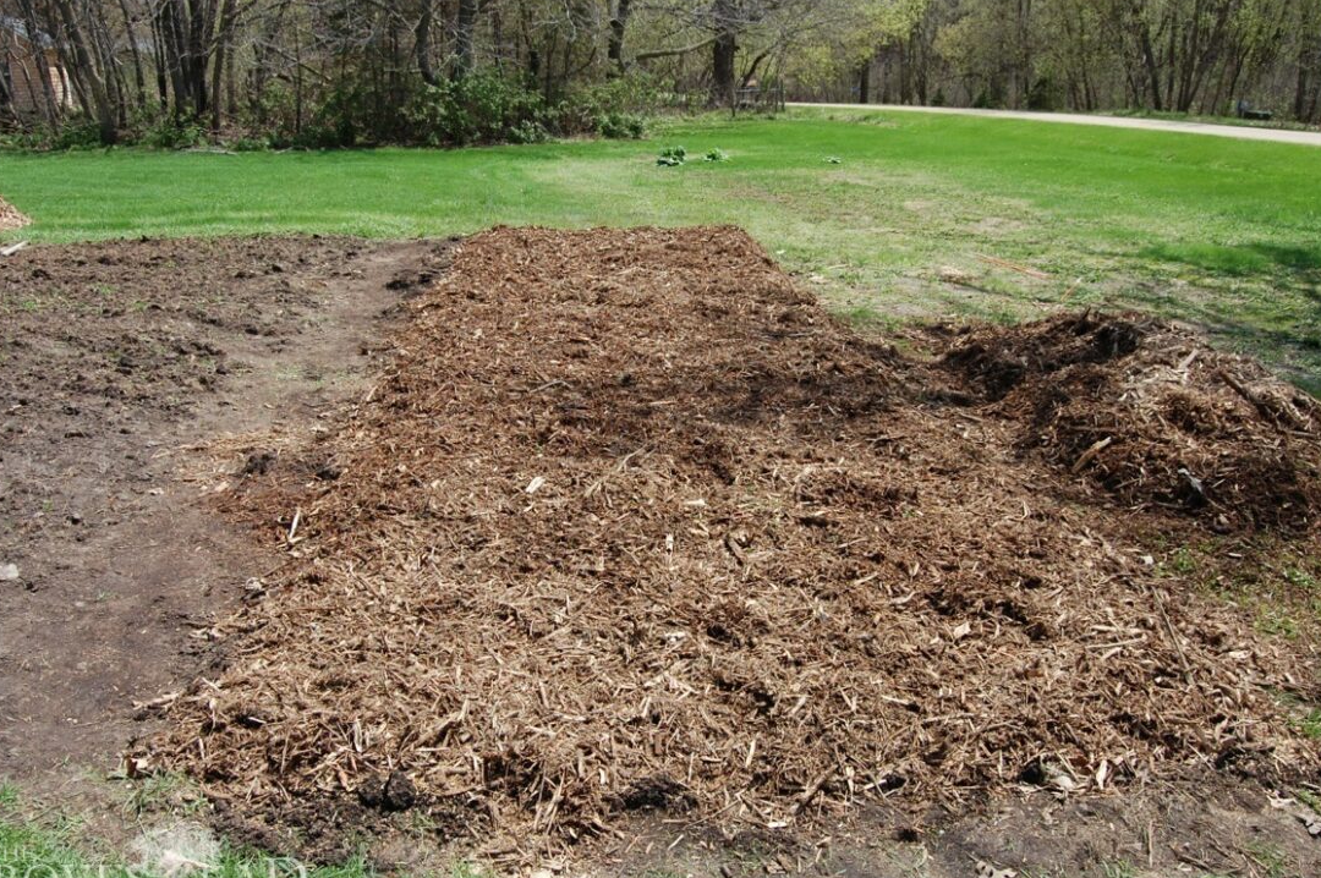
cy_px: 460
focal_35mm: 29
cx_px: 635
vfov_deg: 44.9
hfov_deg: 63.7
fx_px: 1063
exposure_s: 1/320
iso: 200
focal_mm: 18
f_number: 9
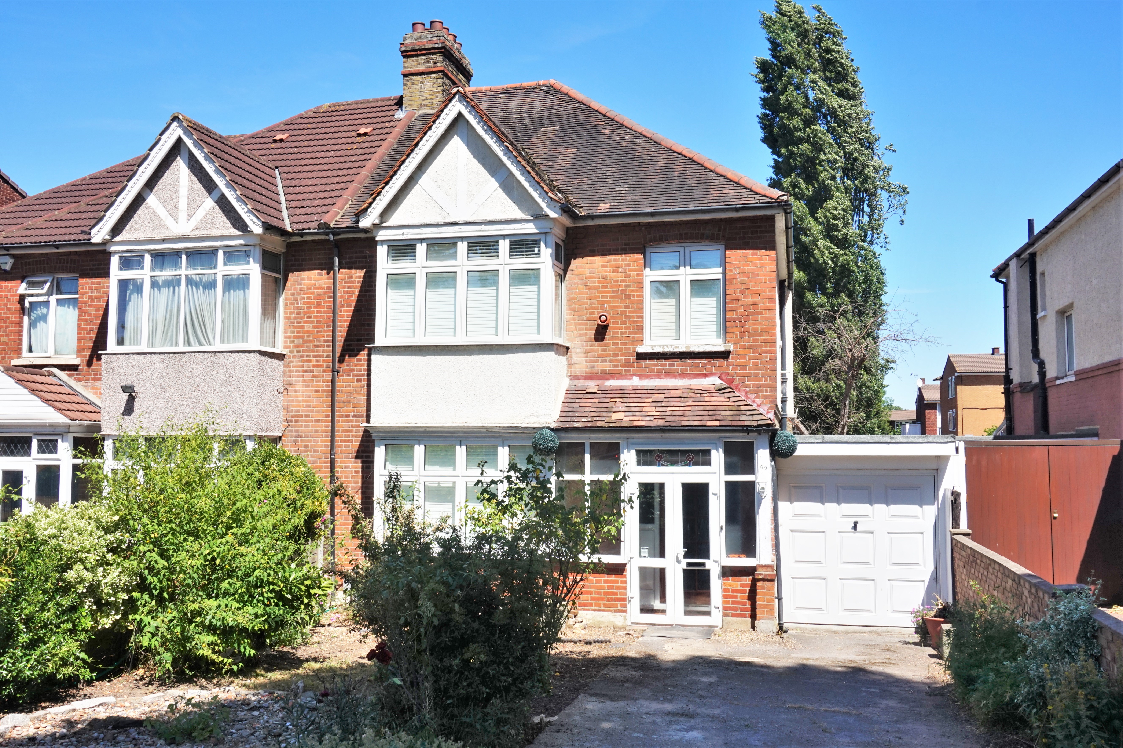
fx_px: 935
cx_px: 562
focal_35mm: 30
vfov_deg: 43.6
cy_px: 374
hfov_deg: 62.0
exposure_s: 1/100
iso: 100
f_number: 14
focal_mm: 20
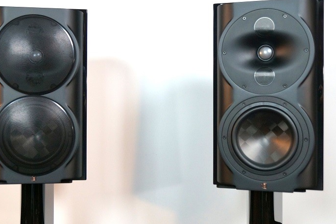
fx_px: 392
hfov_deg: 46.3
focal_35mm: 42
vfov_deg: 31.9
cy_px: 112
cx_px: 153
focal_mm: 24
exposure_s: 1/60
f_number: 4
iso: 500
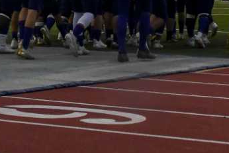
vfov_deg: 9.3
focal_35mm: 142
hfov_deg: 14.4
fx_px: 904
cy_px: -102
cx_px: 54
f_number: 11
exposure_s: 1/160
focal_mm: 24
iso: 1600
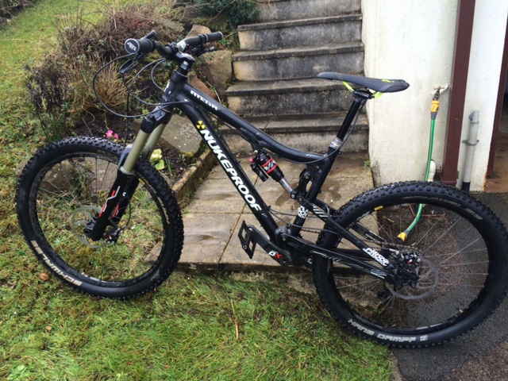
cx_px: 254
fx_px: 426
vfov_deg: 48.2
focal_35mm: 29
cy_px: 190
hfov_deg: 61.7
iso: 40
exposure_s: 1/50
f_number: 2.2
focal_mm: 4.15
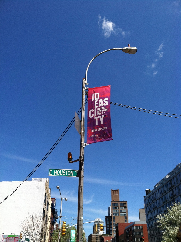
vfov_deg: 52.7
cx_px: 90
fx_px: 245
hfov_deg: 40.6
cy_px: 121
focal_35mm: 35
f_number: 2.8
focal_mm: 3.85
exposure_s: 1/1304
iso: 80
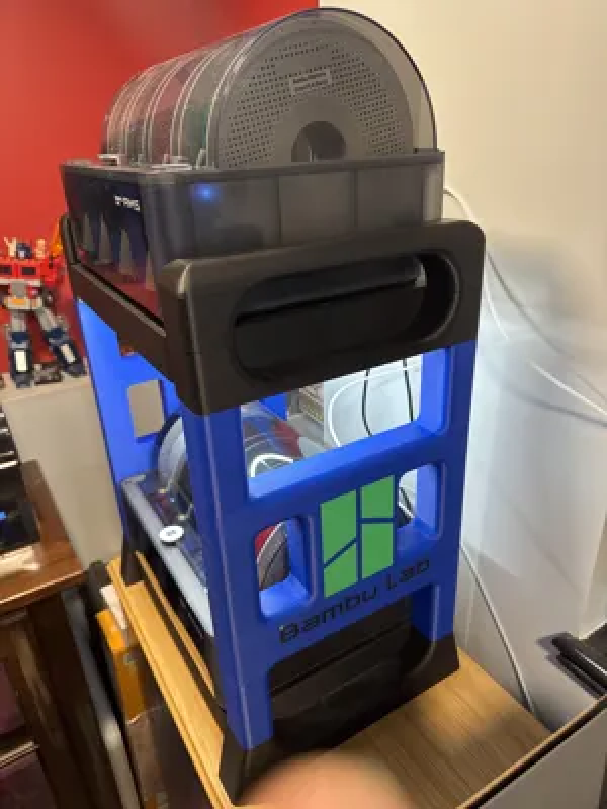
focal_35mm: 24
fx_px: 561
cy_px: 404
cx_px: 304
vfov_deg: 71.6
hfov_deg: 56.8
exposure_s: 1/60
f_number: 1.78
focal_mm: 6.76
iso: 400
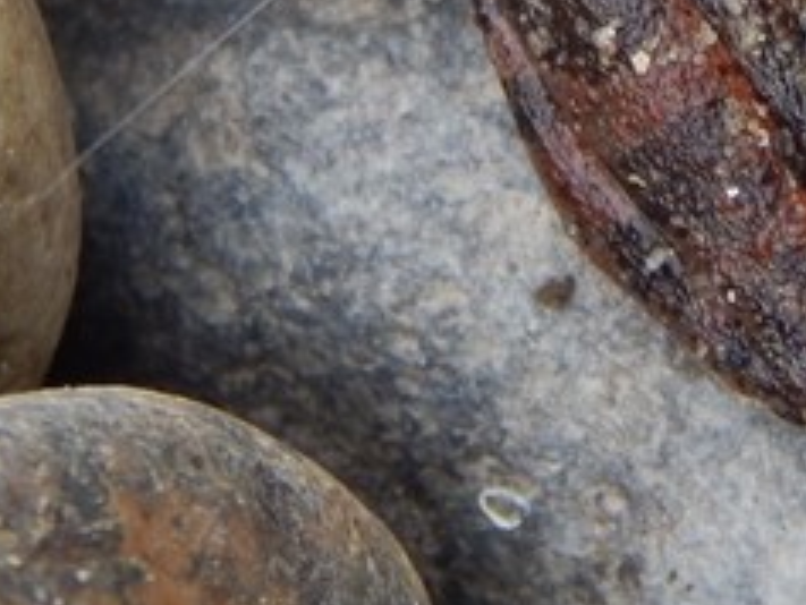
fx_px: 8247
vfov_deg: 4.2
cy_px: -299
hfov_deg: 5.6
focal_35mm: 354
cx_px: 772
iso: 125
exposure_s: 1/30
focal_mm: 18.7
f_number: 4.5
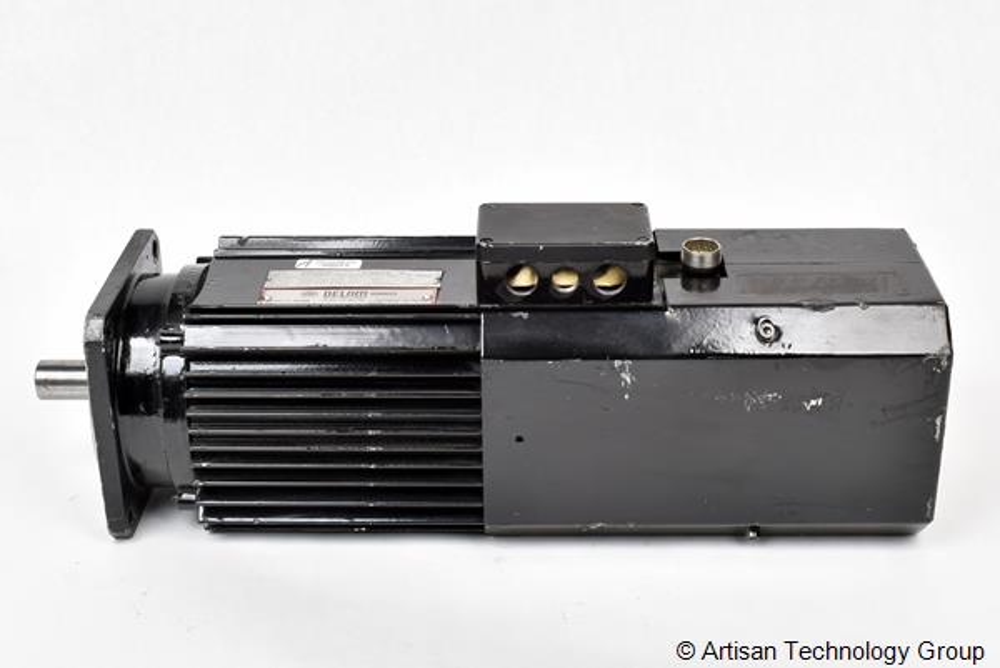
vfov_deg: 33.1
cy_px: 334
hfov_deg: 47.9
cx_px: 500
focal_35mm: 40
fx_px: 1126
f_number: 13
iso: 200
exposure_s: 1/200
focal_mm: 27
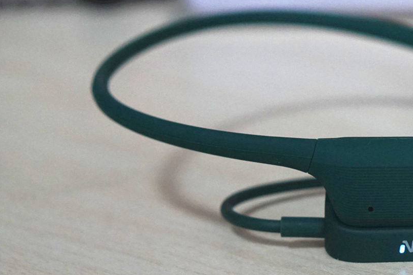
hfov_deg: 13.4
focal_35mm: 151
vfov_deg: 9.1
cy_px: 75
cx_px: 414
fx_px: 1731
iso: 1000
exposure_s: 1/80
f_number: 4
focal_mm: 50
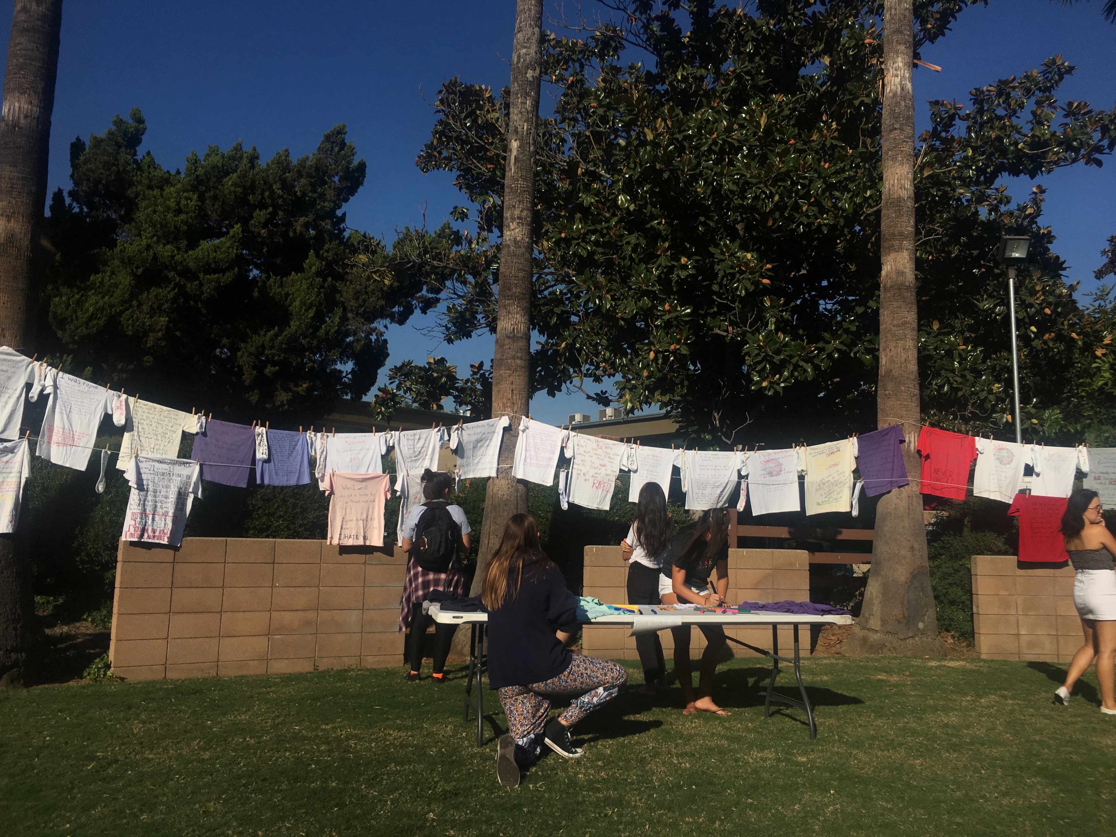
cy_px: 418
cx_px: 558
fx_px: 935
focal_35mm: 29
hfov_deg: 61.7
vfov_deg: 48.2
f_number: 2.2
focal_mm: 4.15
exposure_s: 1/5495
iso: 25
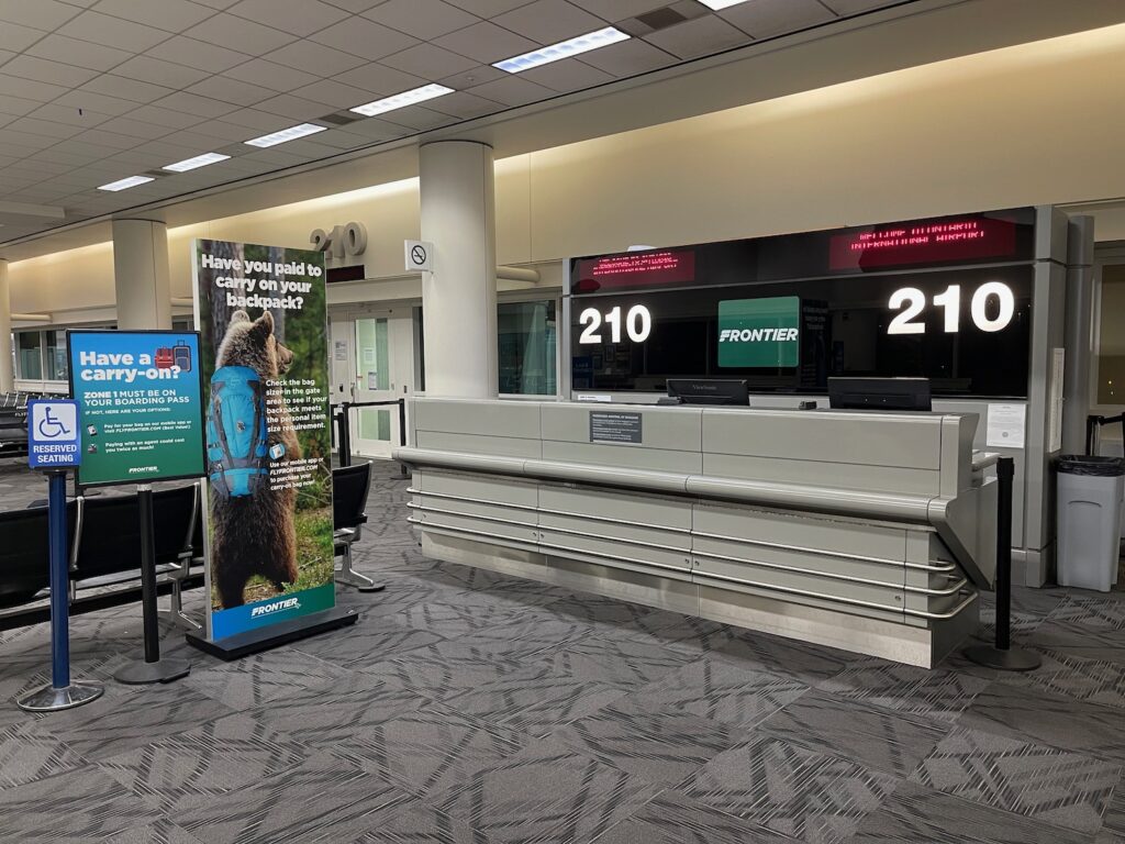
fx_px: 845
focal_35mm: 26
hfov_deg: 67.3
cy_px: 422
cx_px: 562
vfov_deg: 53.1
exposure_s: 1/60
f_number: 1.6
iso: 250
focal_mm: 5.1
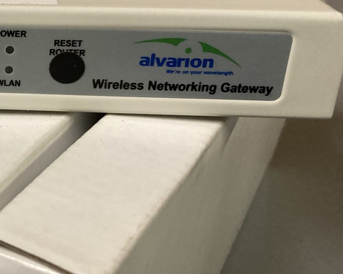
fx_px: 680
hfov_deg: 25.3
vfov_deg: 22.6
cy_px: 70
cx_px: -72
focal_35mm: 67
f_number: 1.8
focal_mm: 3.99
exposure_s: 1/50
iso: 200
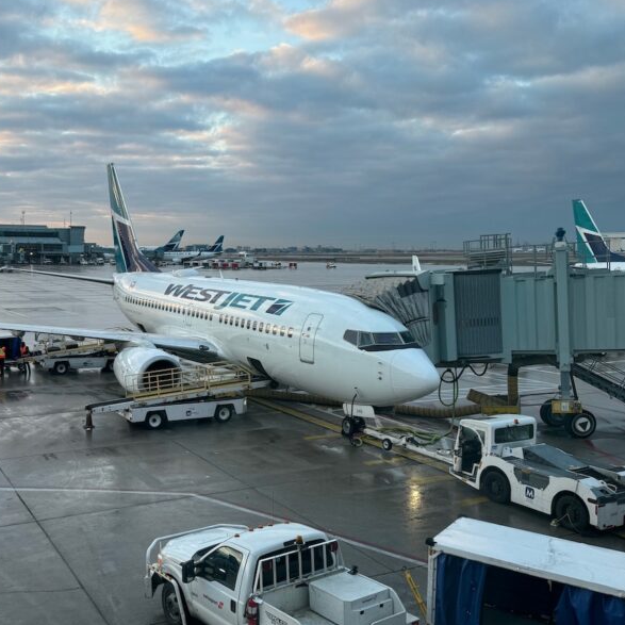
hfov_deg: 44.3
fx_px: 756
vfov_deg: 44.9
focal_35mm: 37
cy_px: 320
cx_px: 207
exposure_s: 1/178
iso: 64
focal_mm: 6.86
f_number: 1.78
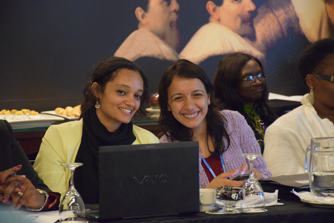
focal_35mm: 158
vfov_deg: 8.7
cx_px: 167
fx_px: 1461
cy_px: 112
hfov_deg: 13.0
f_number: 5.6
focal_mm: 105
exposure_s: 1/40
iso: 6400
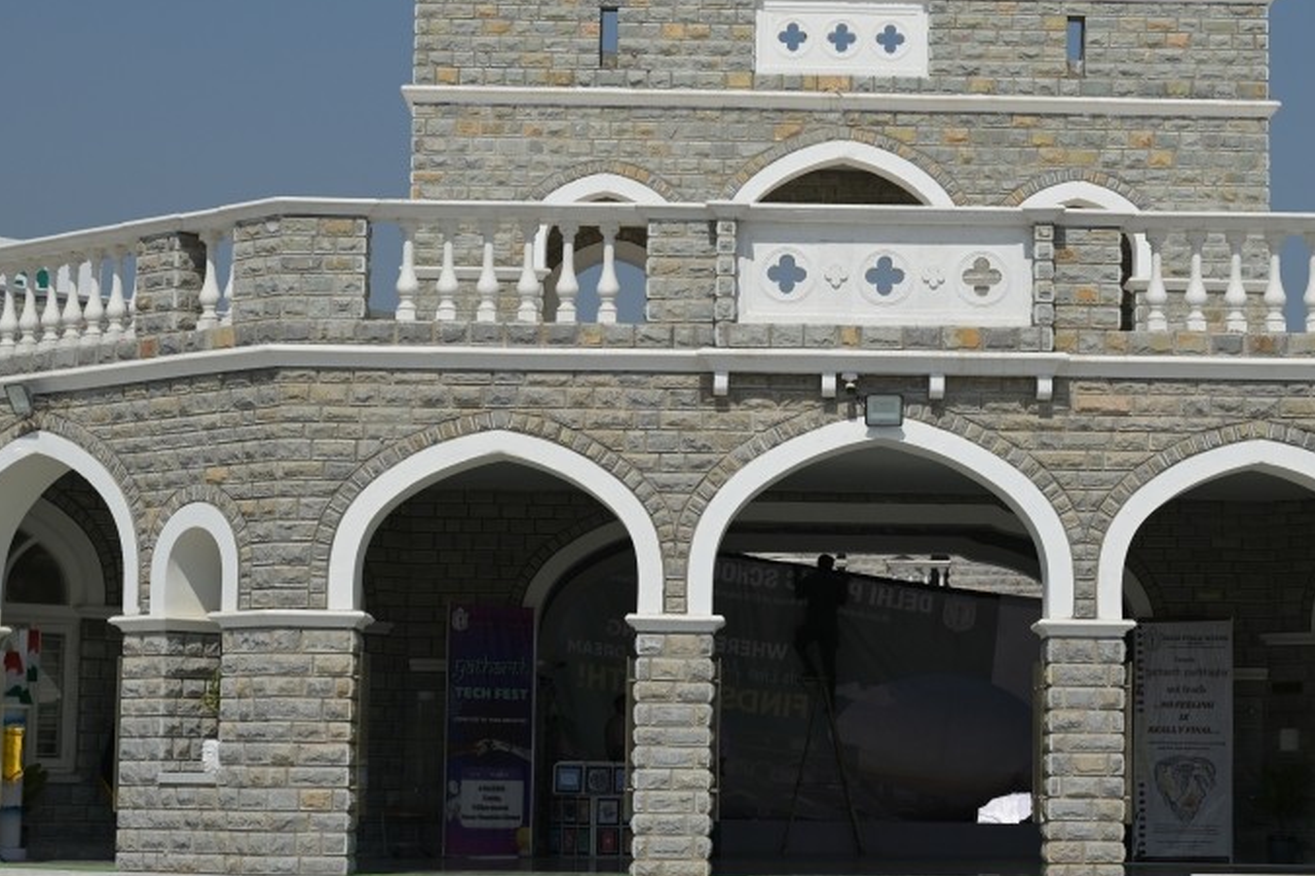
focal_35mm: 94
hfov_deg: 21.6
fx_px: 3433
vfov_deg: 14.5
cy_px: 340
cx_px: 867
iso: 100
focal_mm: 62
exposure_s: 1/1250
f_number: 5.6
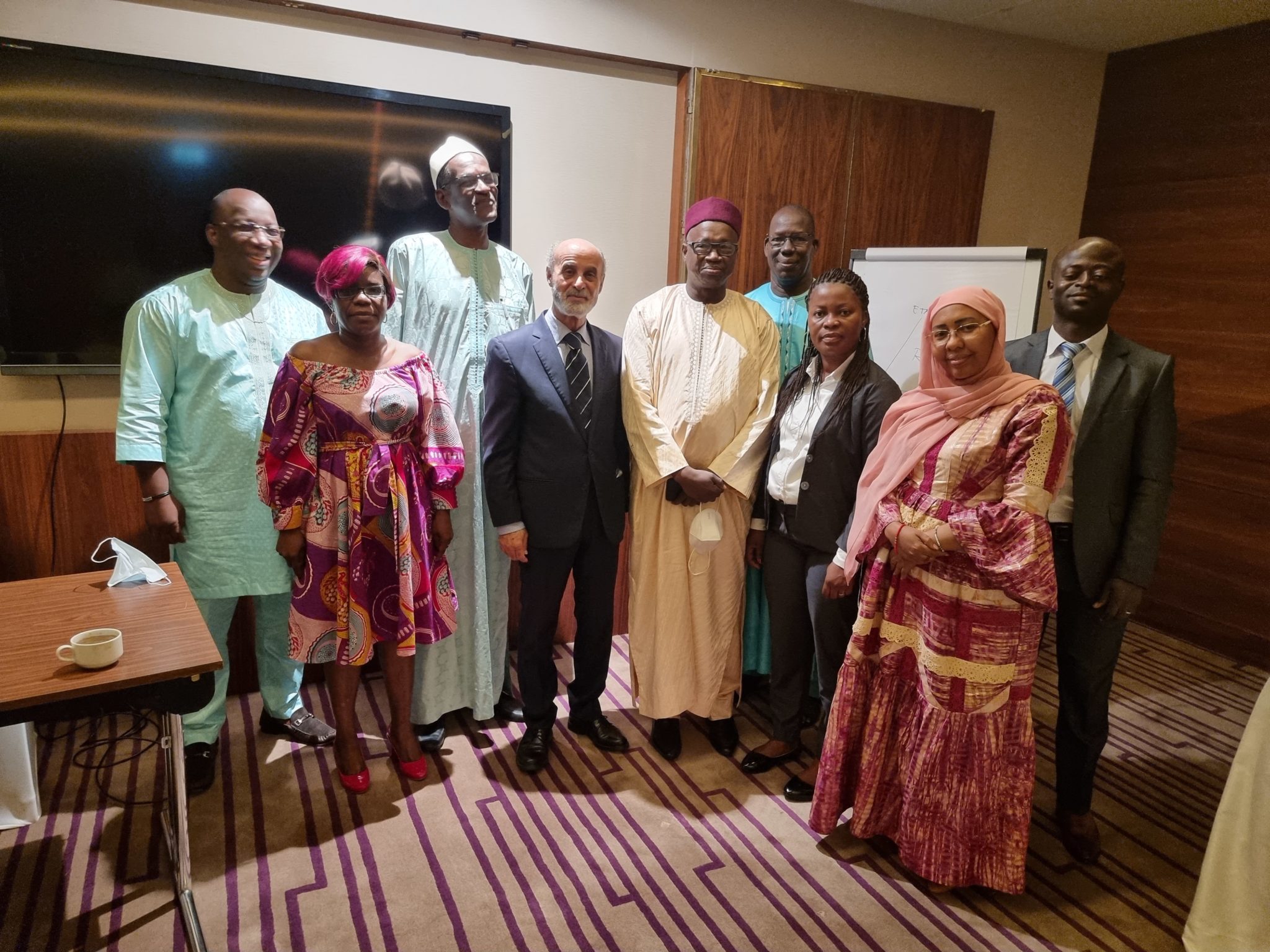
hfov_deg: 71.6
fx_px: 881
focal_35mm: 24
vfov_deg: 56.8
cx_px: 635
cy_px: 476
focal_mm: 6.7
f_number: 1.8
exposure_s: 1/30
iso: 640
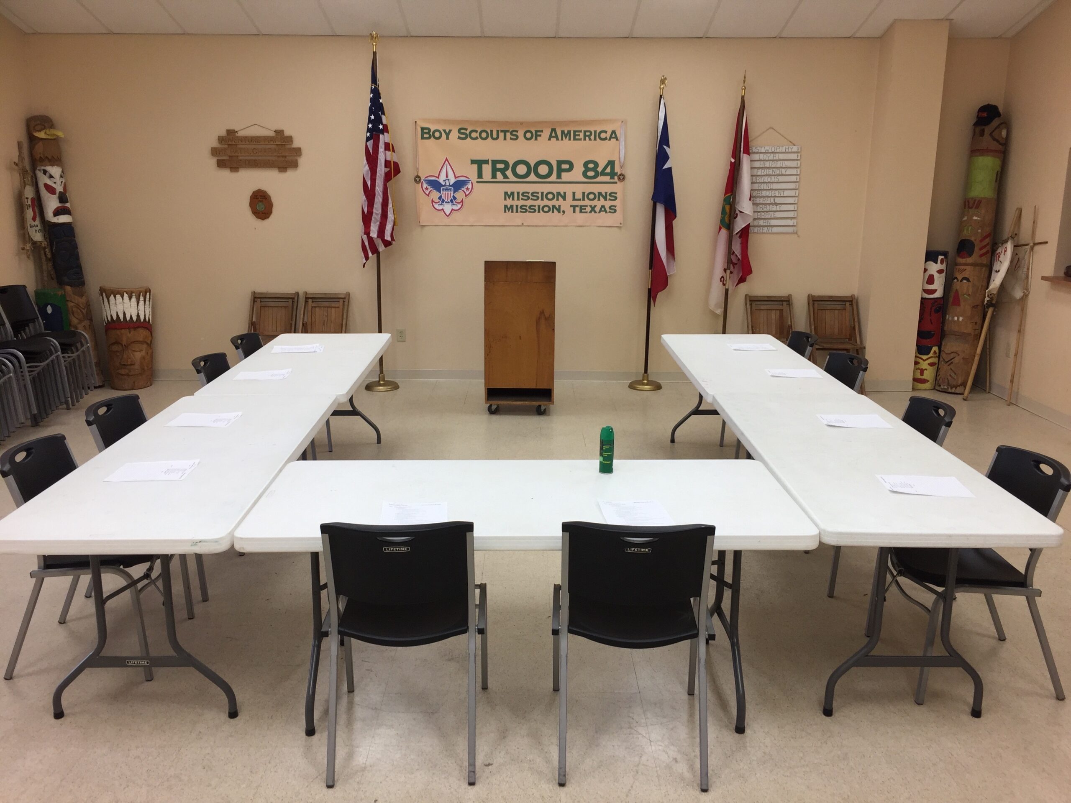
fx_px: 897
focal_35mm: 29
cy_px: 402
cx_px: 536
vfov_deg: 48.2
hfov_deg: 61.7
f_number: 2.2
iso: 40
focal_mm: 4.15
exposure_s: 1/60
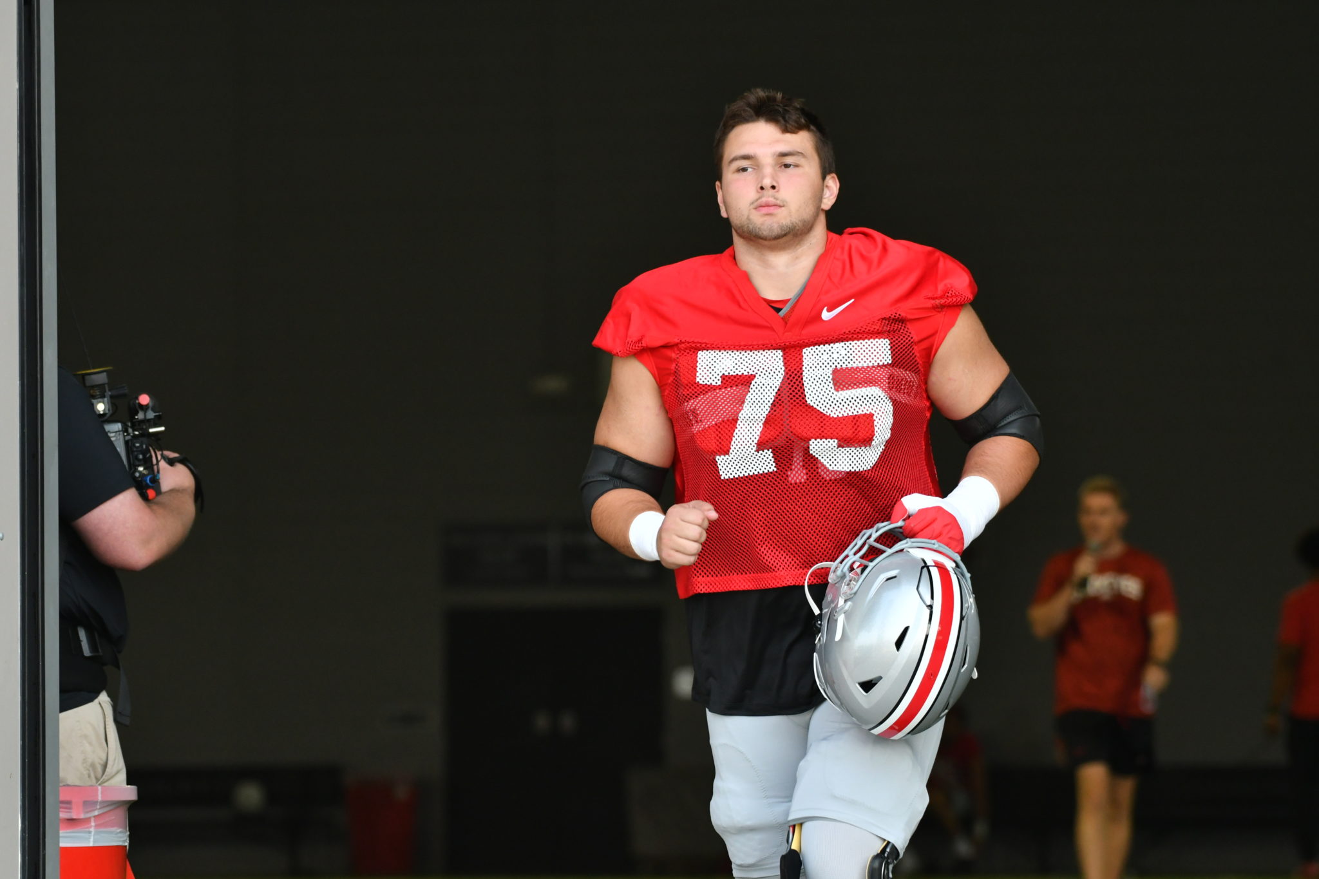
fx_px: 10990
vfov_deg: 4.6
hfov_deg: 6.9
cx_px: 660
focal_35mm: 300
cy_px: 440
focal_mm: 200
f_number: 5.6
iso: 1000
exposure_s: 1/640
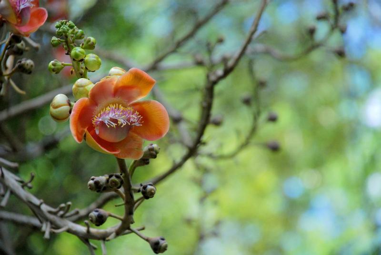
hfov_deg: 10.1
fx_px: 2146
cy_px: 128
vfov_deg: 6.8
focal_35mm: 202
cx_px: 190
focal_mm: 135
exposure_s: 1/400
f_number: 5.6
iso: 800
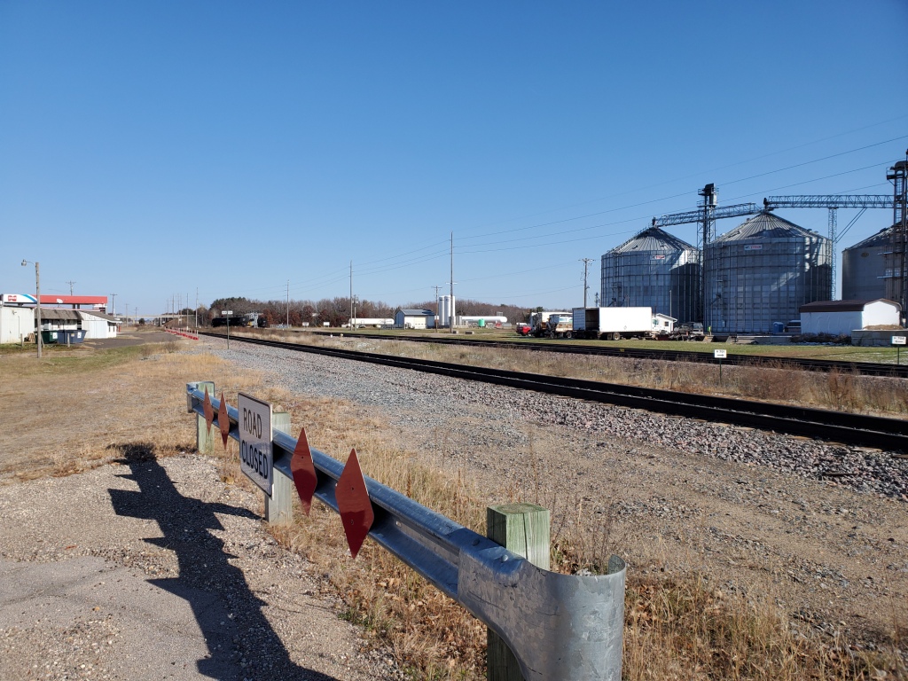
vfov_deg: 53.1
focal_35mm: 26
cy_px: 340
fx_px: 682
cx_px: 454
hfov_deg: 67.3
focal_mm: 4.3
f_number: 2.4
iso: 50
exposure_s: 1/1703
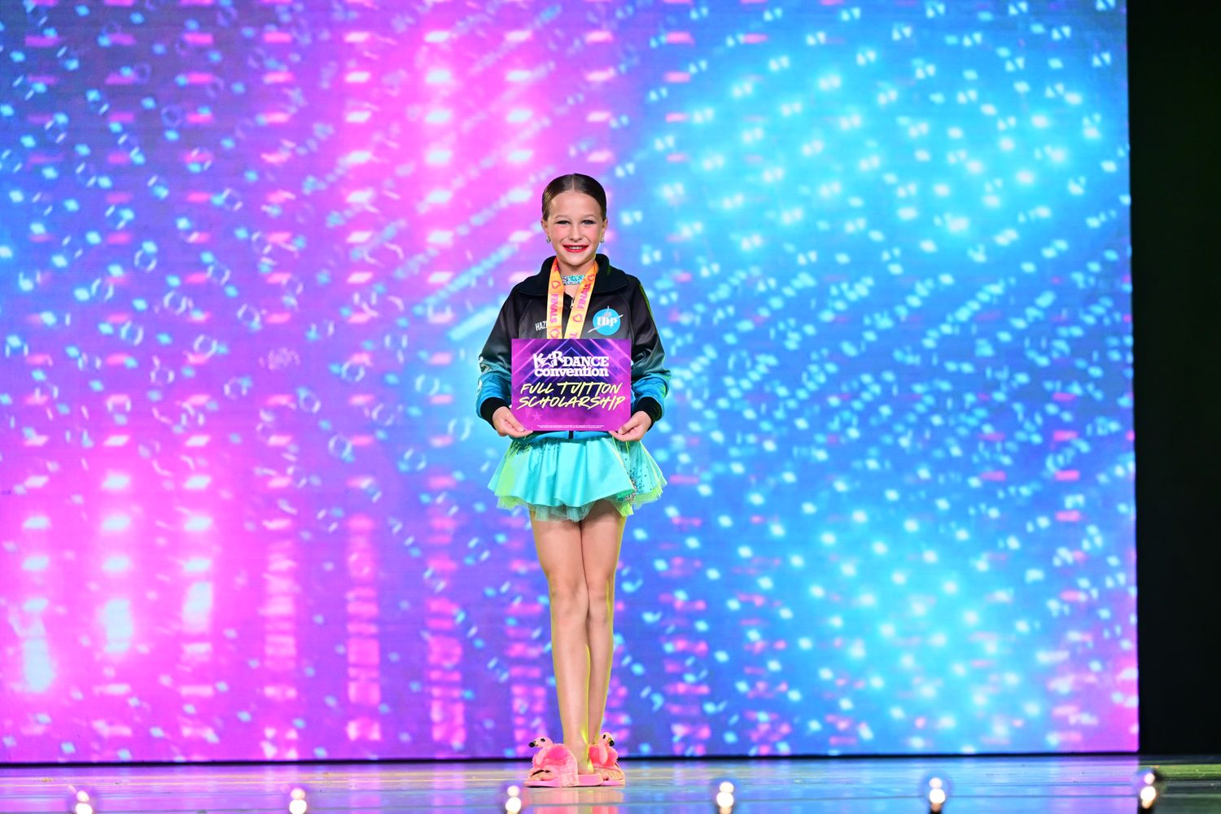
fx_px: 4578
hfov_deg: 15.2
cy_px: 407
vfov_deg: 10.2
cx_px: 610
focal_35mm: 135
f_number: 4
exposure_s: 1/800
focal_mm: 135
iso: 3200
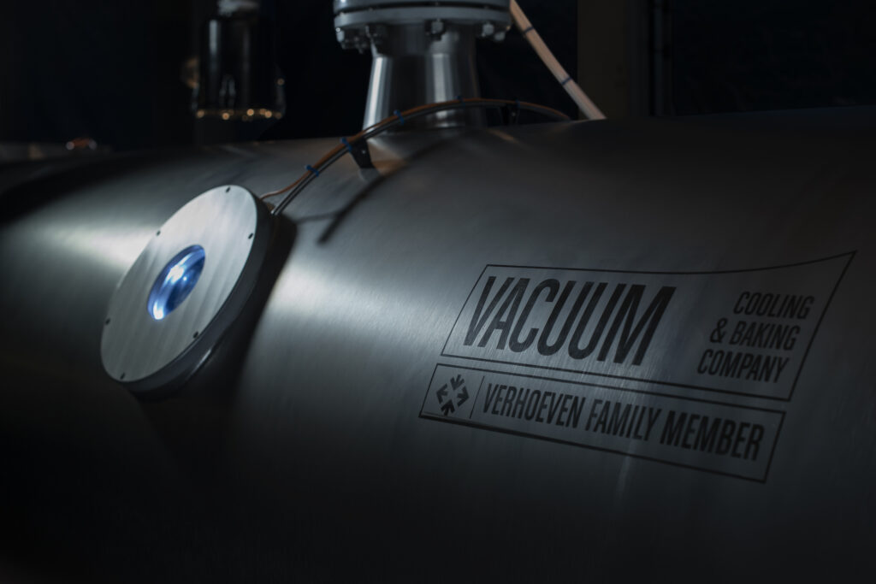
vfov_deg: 27.0
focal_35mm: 50
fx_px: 1217
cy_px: 292
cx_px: 438
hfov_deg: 39.6
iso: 200
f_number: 5
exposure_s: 1/15
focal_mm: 50
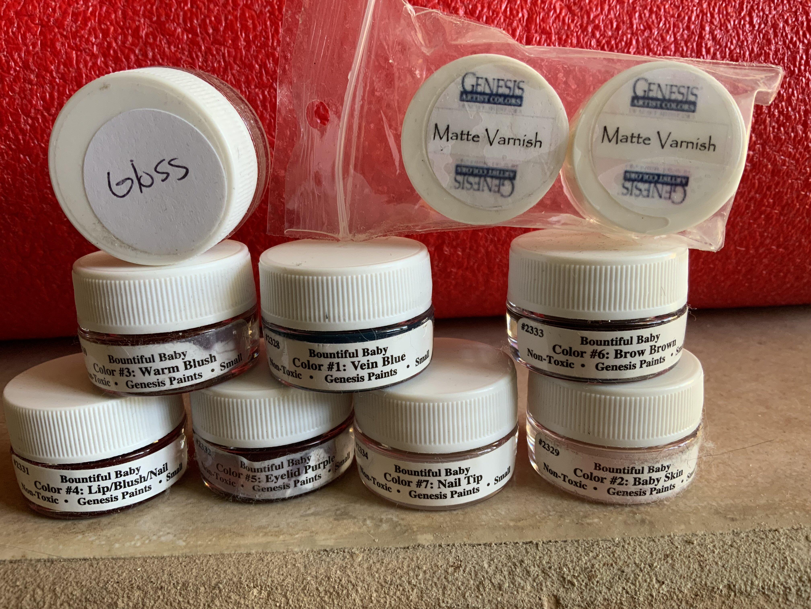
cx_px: 406
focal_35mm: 29
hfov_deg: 61.7
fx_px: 679
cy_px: 304
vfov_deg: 48.2
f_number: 1.8
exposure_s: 1/60
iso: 50
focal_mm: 3
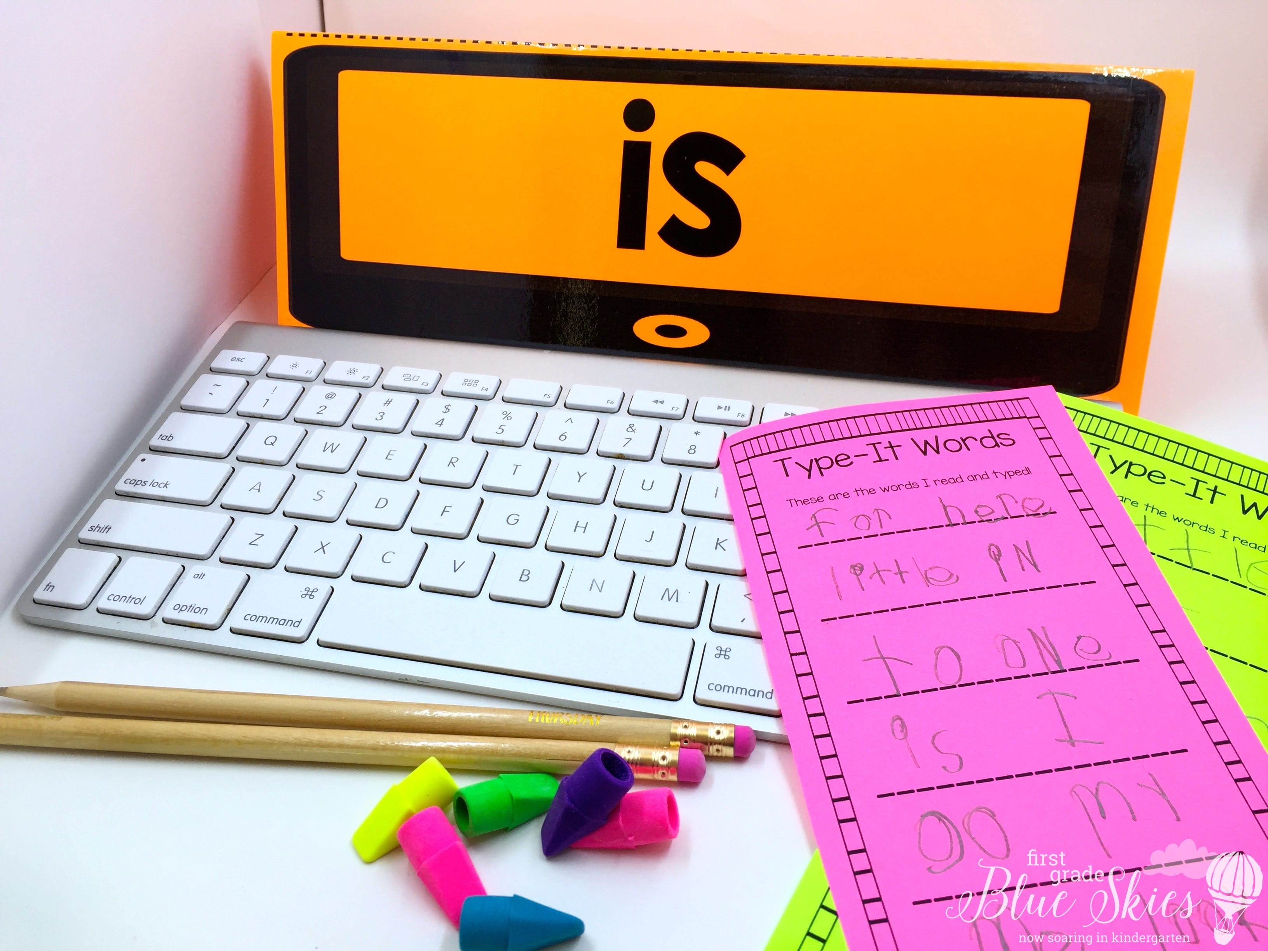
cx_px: 634
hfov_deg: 61.7
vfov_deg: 48.2
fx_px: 1062
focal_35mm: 29
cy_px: 476
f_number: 2.2
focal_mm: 4.15
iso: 32
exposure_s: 1/186
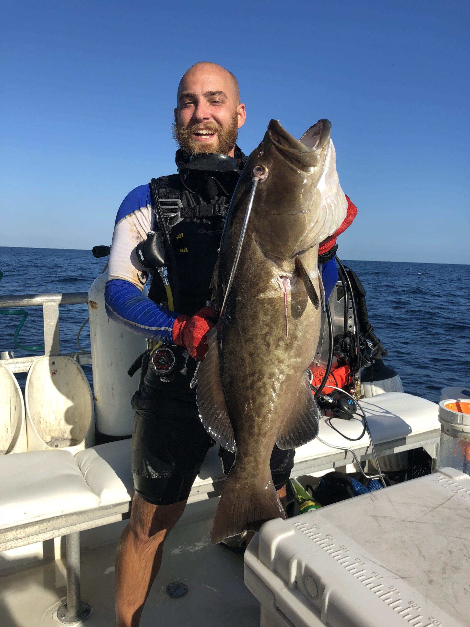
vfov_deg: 63.4
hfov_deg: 49.7
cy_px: 314
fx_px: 507
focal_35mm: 28
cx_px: 235
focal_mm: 4
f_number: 1.8
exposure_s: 1/2000
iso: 20
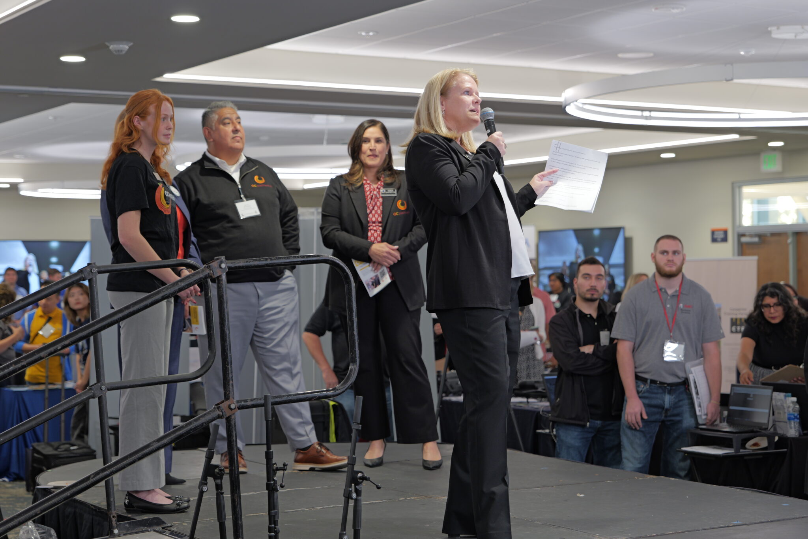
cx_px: 404
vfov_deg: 19.2
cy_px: 270
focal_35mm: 71
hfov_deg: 28.5
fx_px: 1593
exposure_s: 1/40
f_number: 4
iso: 250
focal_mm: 71
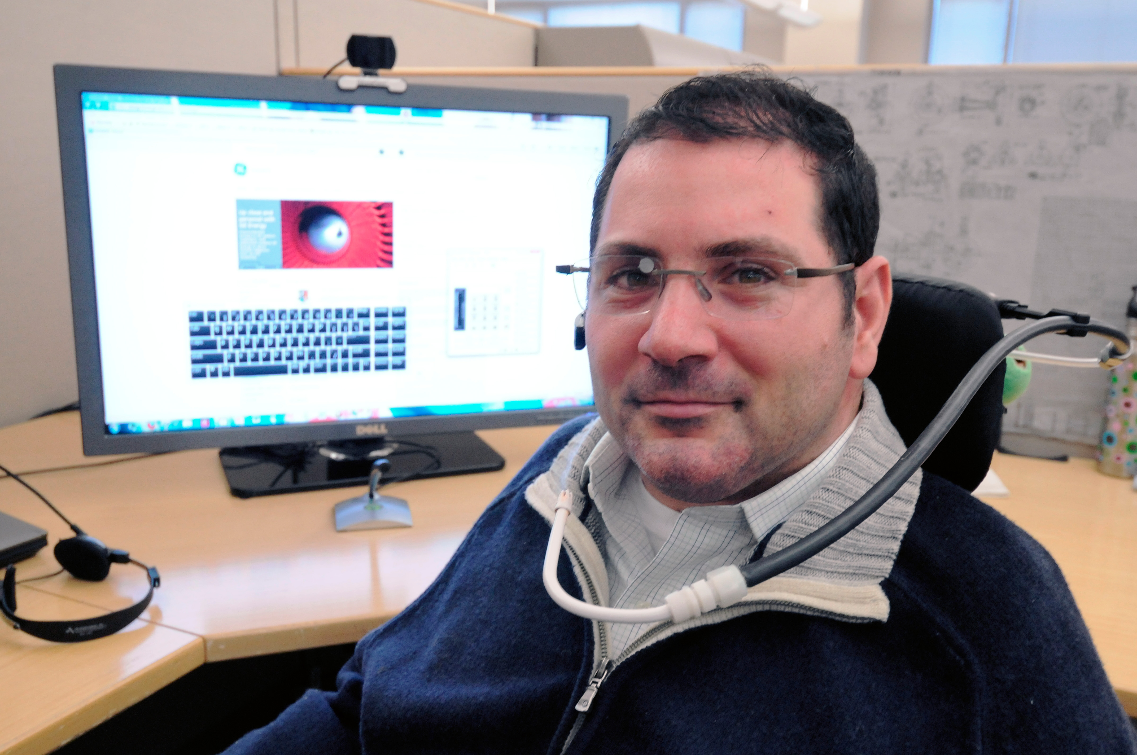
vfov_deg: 39.9
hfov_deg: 57.3
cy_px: 378
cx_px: 568
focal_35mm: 33
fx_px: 1041
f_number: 5.6
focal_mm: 22
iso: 1250
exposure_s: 1/40
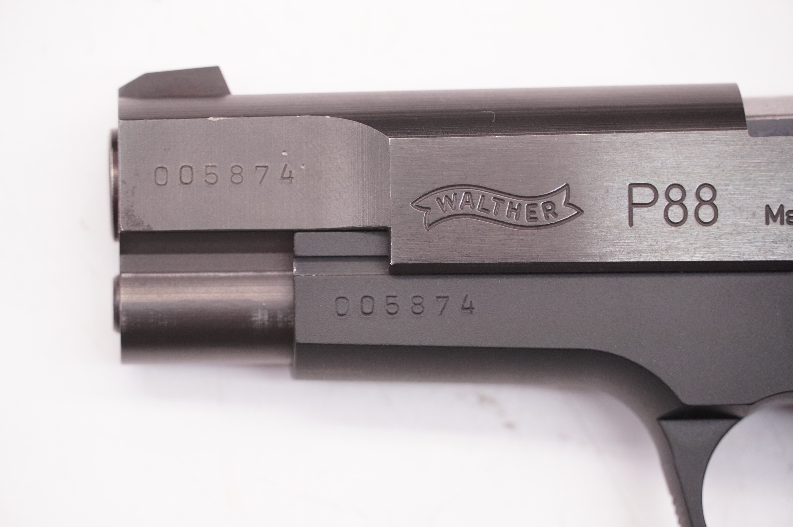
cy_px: 264
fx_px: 4457
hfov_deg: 10.2
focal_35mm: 202
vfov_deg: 6.8
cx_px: 396
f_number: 5.6
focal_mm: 135
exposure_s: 1/125
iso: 800
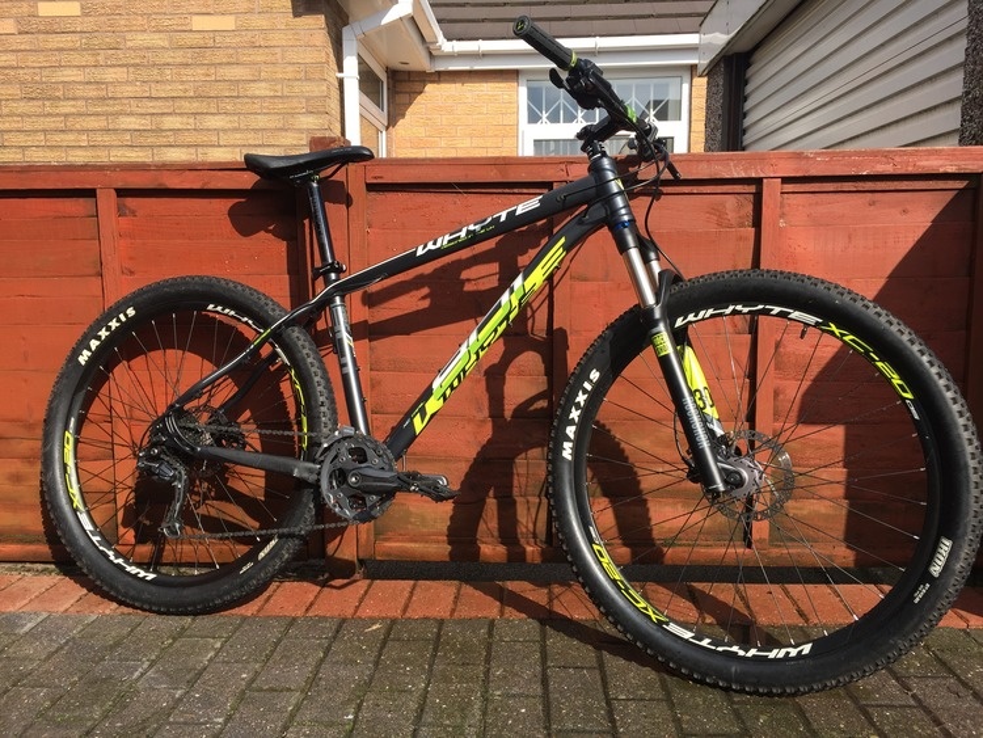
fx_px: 824
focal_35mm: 29
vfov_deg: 48.3
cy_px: 369
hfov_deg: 61.6
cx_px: 492
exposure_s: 1/1236
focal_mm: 4.15
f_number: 2.2
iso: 32
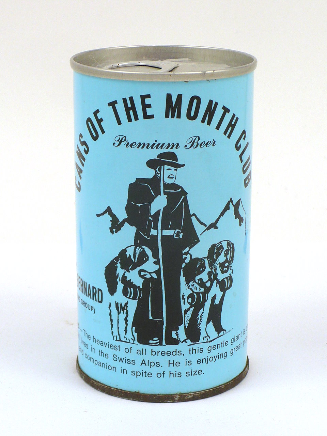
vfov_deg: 22.0
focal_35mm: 89
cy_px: 218
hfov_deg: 16.6
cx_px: 164
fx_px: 1121
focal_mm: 9.9
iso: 100
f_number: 3.1
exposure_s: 1/400
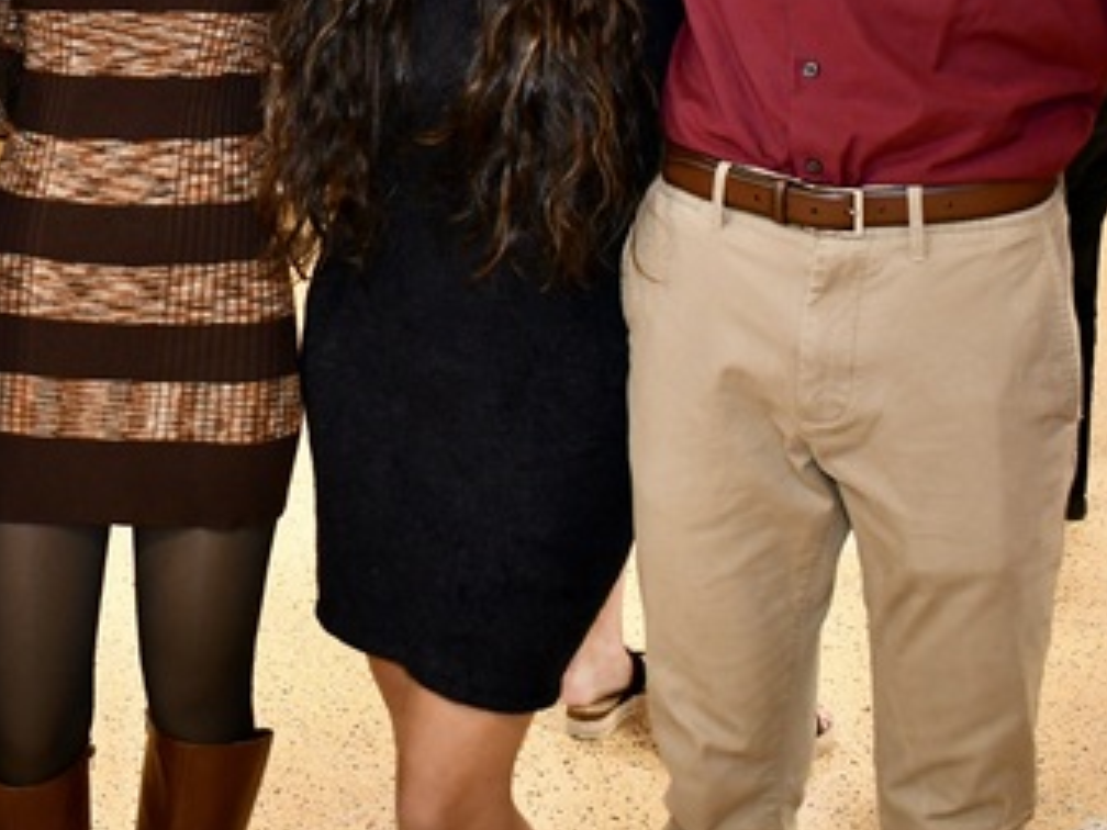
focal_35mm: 71
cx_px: 198
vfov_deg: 20.1
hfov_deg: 26.8
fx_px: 2271
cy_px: -5
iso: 1250
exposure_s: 1/60
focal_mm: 21
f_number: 3.8
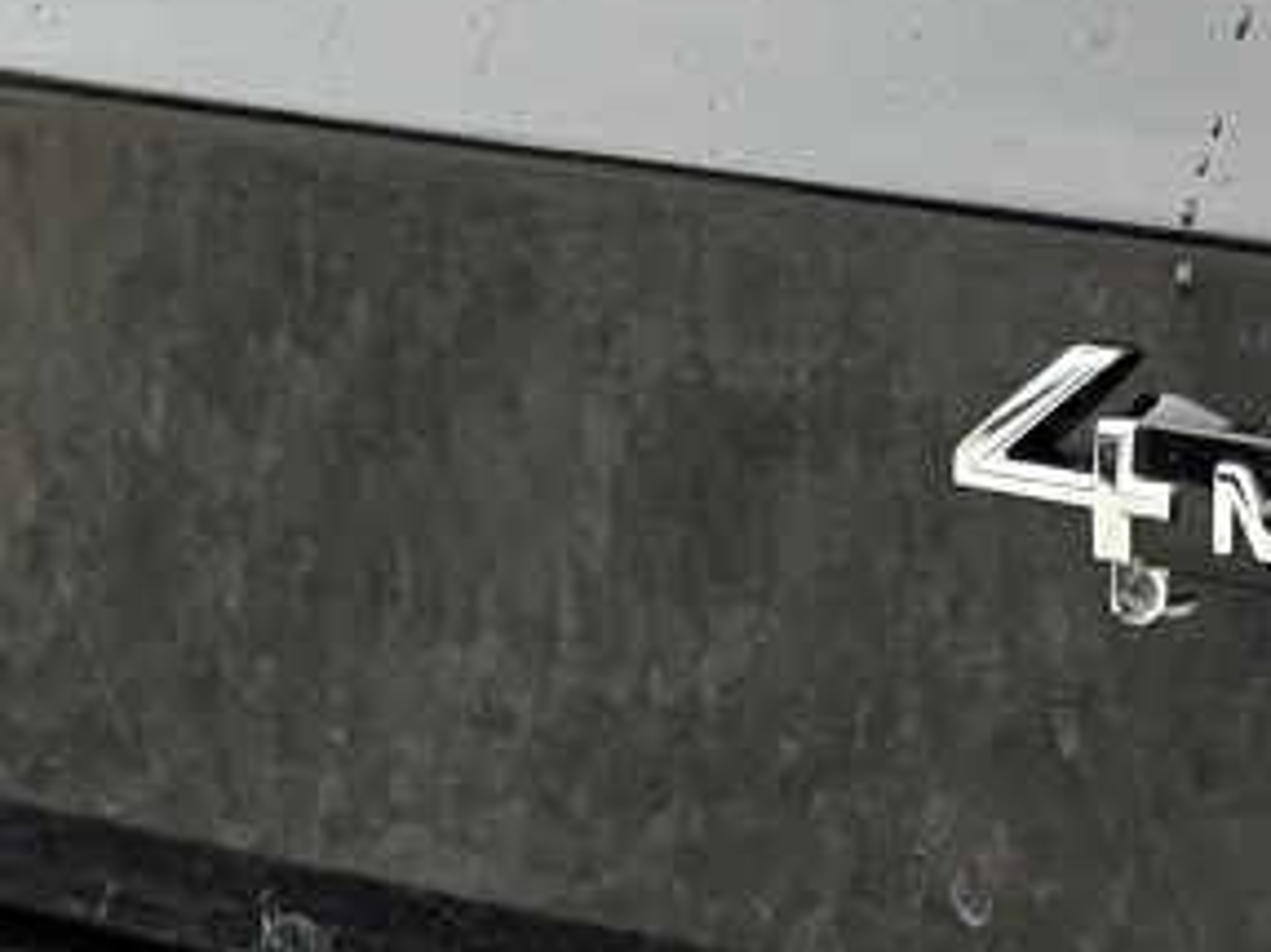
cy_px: 430
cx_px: 1311
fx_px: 10093
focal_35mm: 275
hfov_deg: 7.2
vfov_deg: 5.4
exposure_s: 1/99
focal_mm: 9
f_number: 2.8
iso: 100
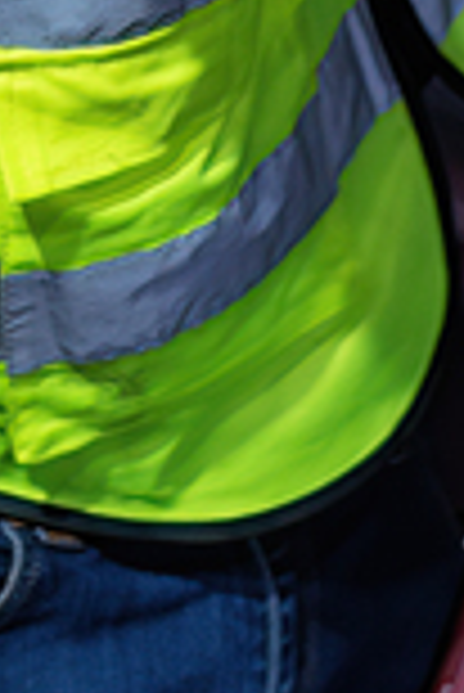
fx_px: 5748
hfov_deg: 4.6
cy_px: -974
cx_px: 207
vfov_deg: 6.6
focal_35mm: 298
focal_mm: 35
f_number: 1.4
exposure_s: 1/250
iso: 500
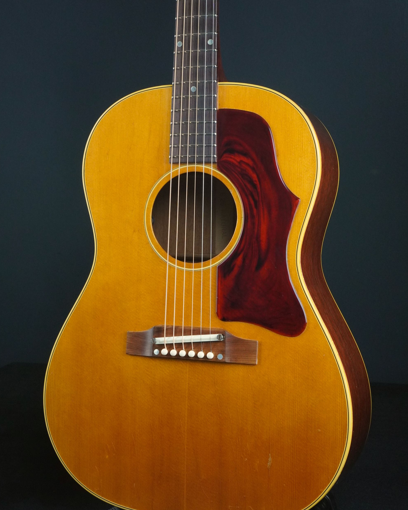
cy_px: 236
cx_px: 203
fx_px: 899
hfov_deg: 25.6
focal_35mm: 60
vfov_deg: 31.7
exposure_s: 1/60
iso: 2500
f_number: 11
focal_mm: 35
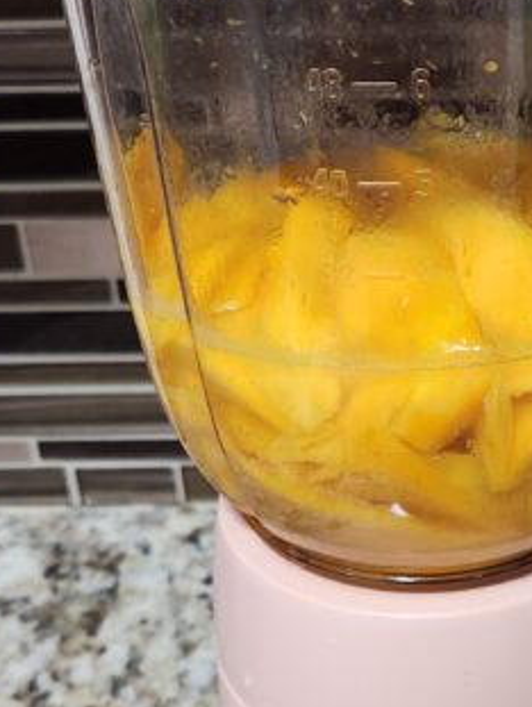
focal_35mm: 63
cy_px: 481
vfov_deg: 30.4
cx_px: 409
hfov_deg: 23.1
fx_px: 1288
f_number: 1.8
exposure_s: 1/120
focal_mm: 5.4
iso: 500
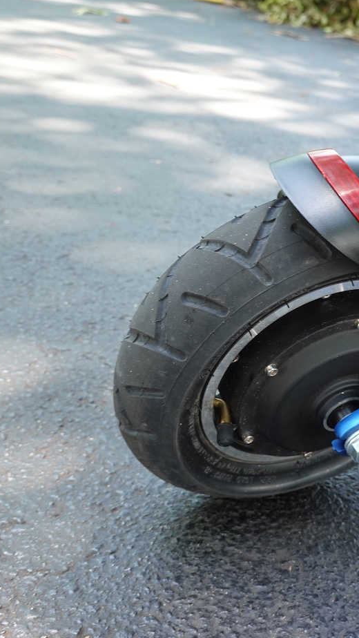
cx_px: 391
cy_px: 299
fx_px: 863
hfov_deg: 22.3
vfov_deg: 40.6
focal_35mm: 51
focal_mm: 11.29
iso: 100
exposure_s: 1/40
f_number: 3.2
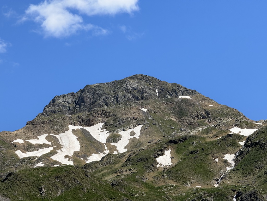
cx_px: 134
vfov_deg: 12.3
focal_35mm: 120
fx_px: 926
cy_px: 100
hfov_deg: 16.4
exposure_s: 1/1422
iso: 50
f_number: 2.8
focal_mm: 15.66
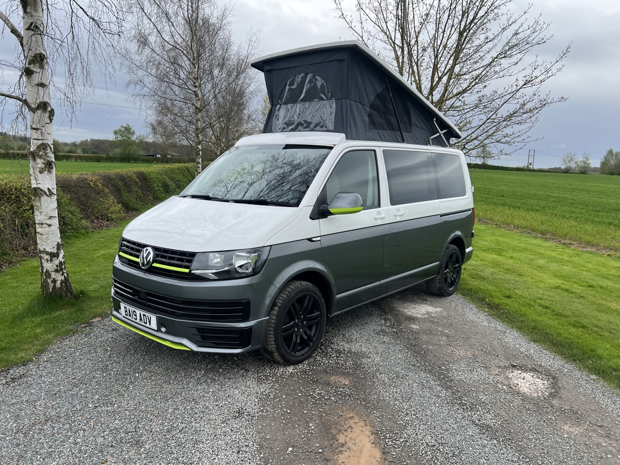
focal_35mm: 26
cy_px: 232
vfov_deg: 53.1
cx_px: 310
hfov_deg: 67.3
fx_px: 466
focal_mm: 5.7
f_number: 1.5
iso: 50
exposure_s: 1/2208
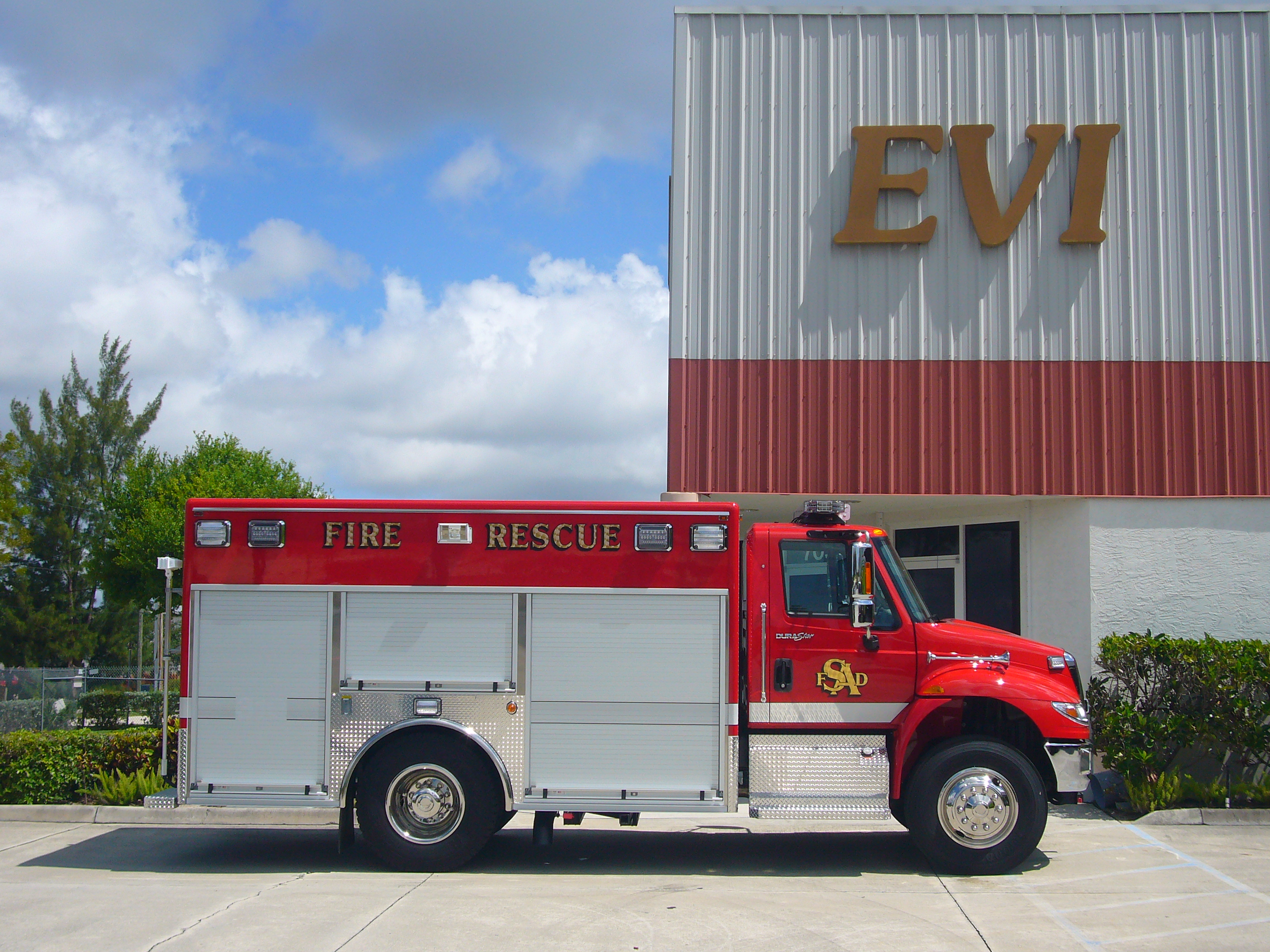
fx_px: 1798
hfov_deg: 38.9
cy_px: 476
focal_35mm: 49
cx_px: 635
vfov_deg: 29.7
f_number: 7.1
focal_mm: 8.1
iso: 80
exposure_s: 1/400
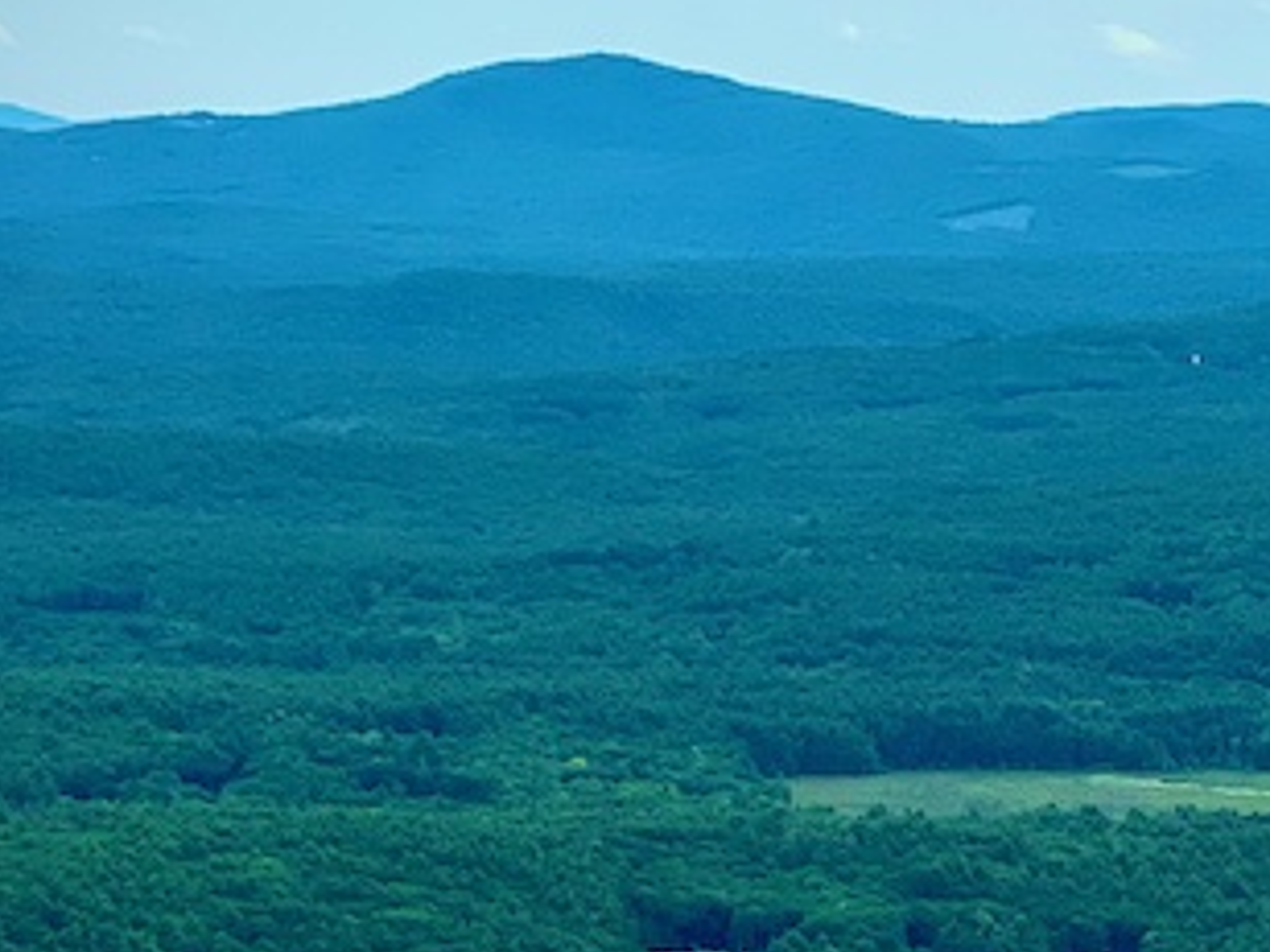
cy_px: 635
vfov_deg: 7.4
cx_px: 1245
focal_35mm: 200
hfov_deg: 9.8
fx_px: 7338
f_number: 2.8
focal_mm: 9
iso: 32
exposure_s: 1/401
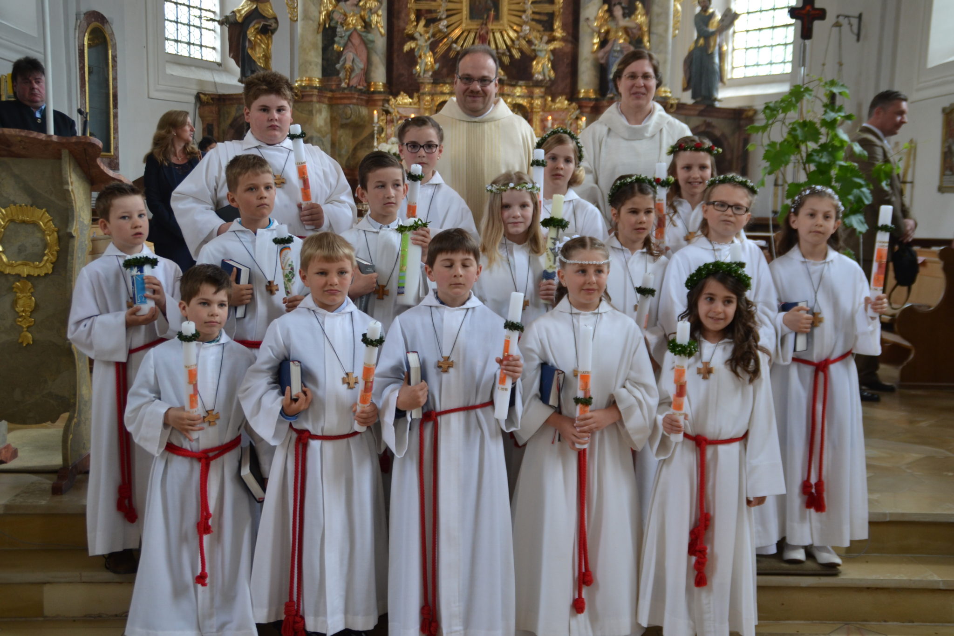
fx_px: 1113
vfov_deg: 31.9
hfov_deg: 46.4
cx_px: 477
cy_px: 318
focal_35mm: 42
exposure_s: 1/80
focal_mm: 28
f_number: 4.5
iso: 400
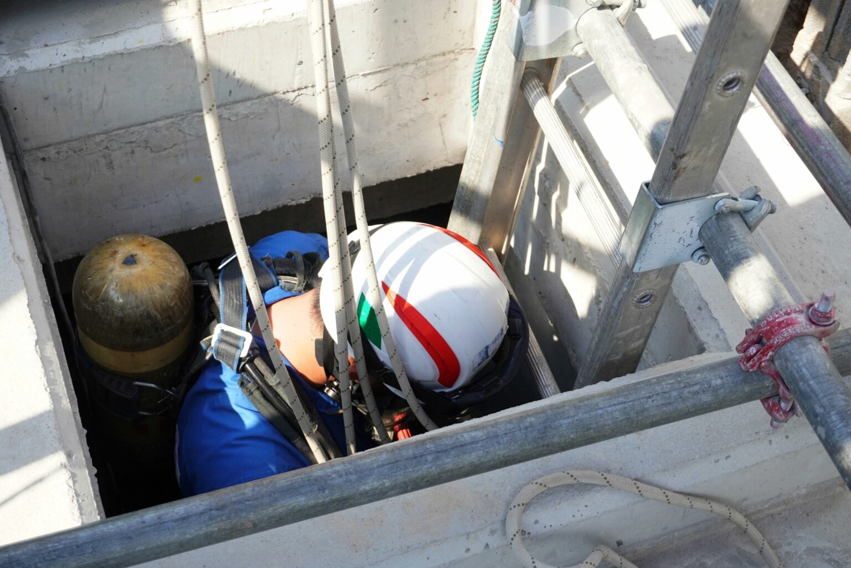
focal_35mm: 57
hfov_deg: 35.1
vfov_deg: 23.8
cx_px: 426
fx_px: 1347
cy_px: 284
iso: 200
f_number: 5.6
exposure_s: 1/250
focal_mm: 38
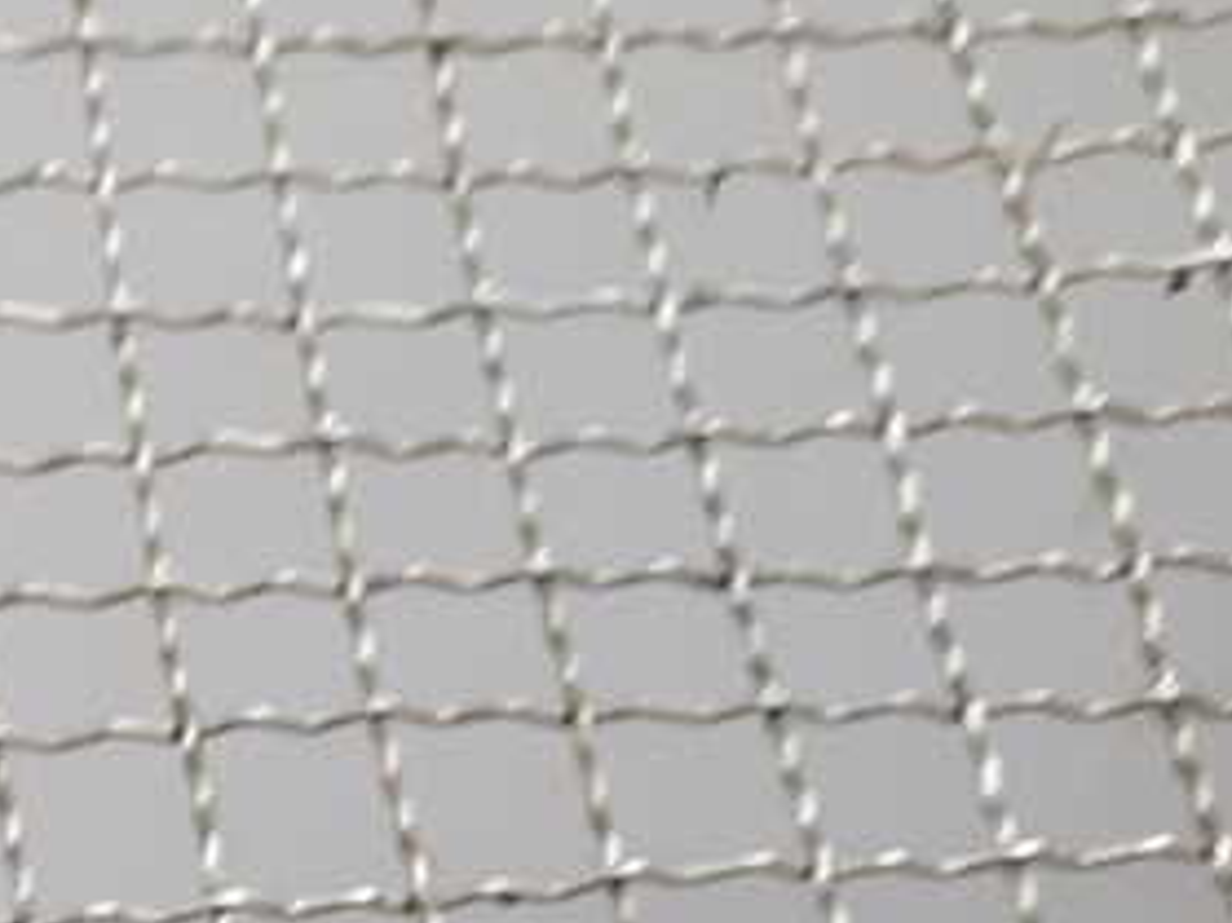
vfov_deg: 12.0
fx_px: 4127
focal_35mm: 116
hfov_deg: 14.7
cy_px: 1546
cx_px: -1047
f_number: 1.9
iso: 160
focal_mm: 3.6
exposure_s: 1/20
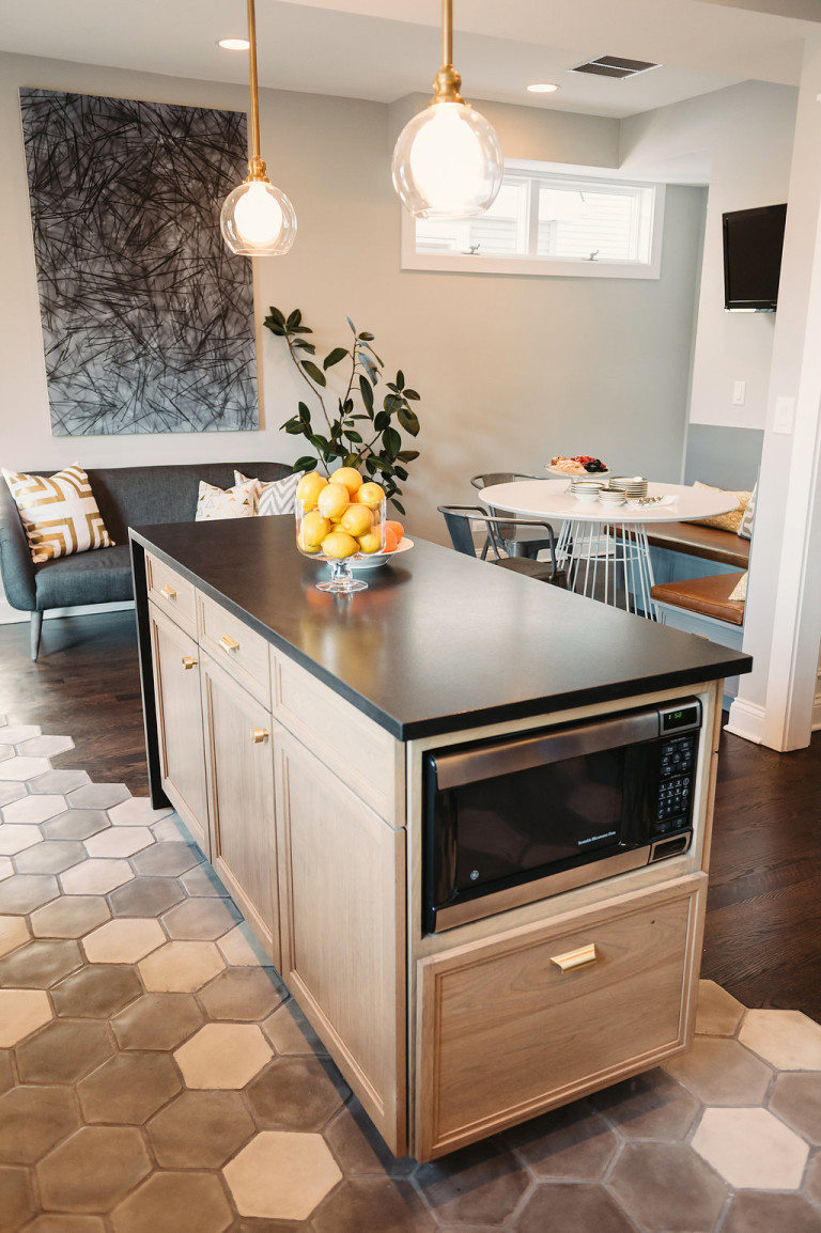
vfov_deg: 65.5
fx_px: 959
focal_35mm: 28
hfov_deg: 46.4
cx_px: 410
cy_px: 616
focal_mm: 28
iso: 800
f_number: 4
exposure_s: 1/125
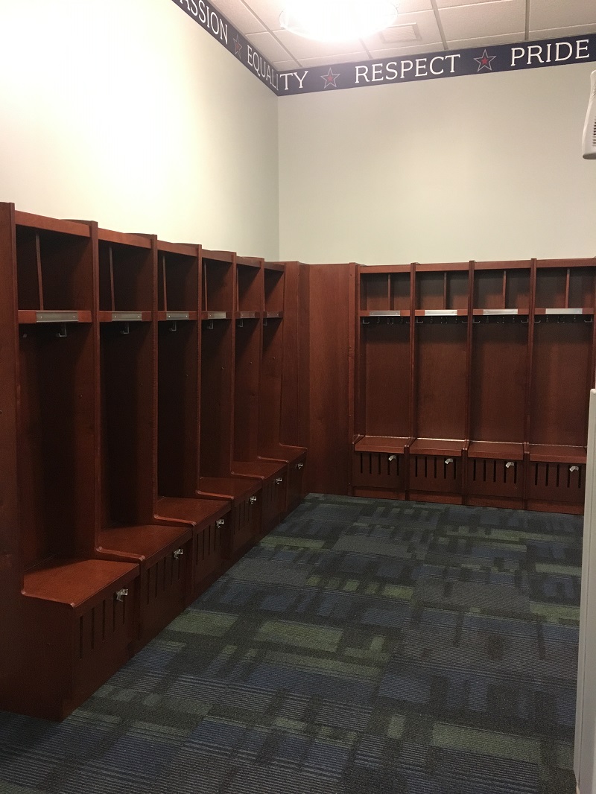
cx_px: 298
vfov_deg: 61.6
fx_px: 665
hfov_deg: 48.2
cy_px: 397
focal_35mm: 29
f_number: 2.2
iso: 160
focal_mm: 4.15
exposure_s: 1/30
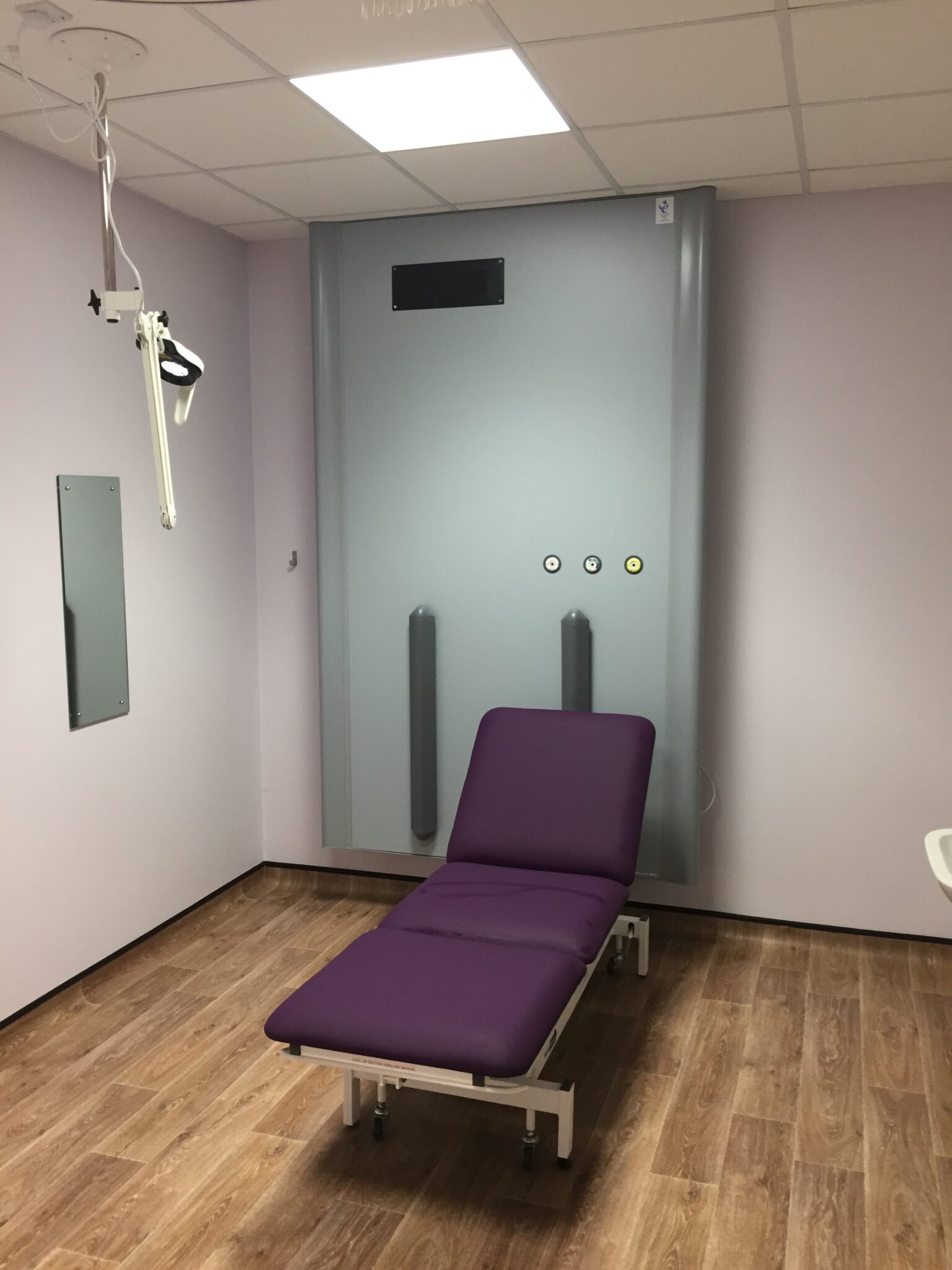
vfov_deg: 61.7
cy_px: 635
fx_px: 1063
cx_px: 476
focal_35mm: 29
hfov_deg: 48.2
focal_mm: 4.15
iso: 64
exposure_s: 1/33
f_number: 2.2
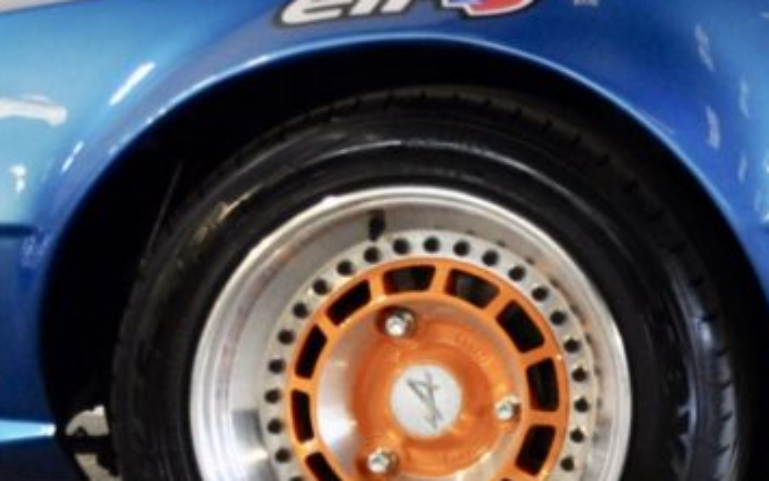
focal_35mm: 194
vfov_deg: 6.7
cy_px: -171
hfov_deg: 9.8
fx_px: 4066
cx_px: 1666
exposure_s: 1/60
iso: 400
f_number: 4
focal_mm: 22
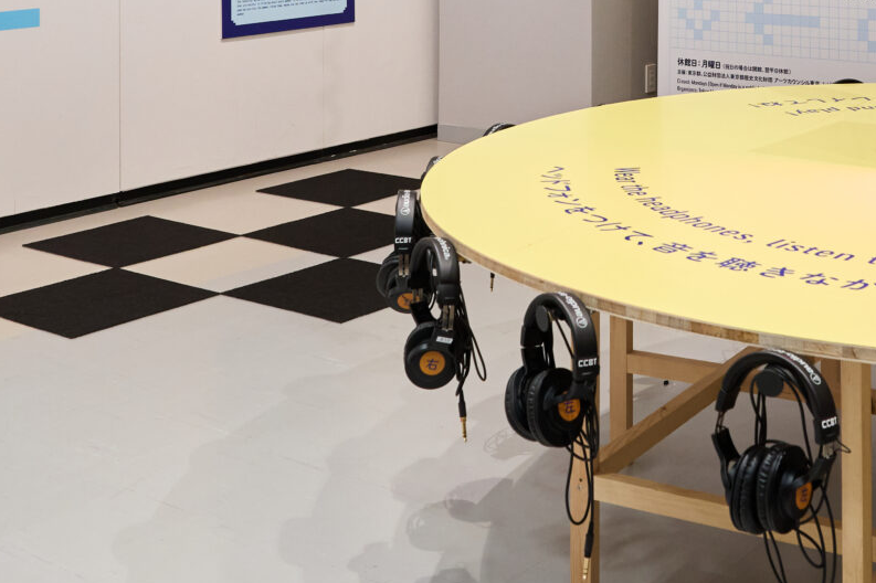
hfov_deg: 31.8
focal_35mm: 62
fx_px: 1508
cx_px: 667
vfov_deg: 20.5
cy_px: -115
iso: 800
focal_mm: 24
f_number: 6.3
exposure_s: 1/50
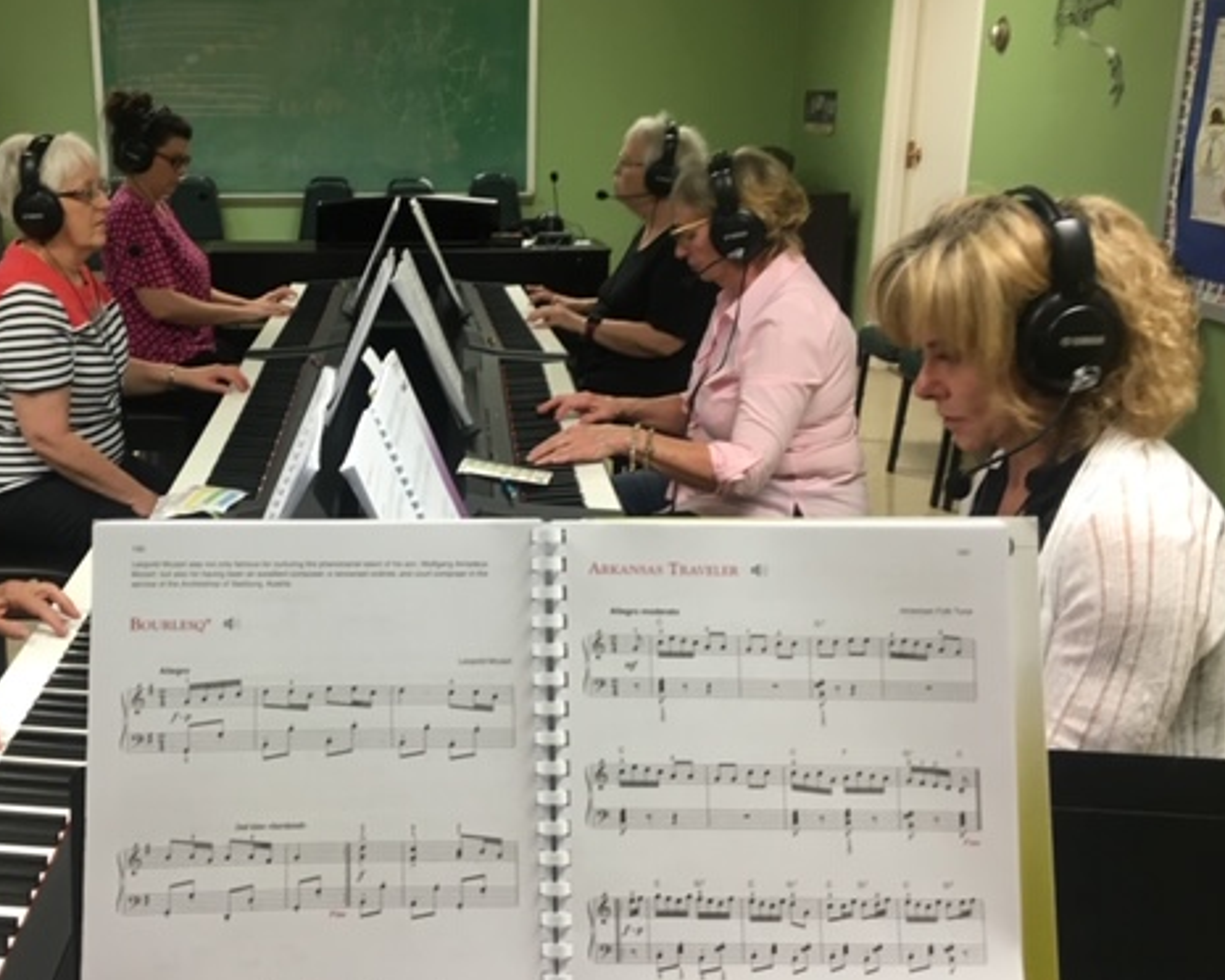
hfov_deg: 45.9
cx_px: 385
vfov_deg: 38.2
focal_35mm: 39
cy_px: 450
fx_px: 1414
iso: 64
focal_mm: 4.15
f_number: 2.2
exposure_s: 1/30
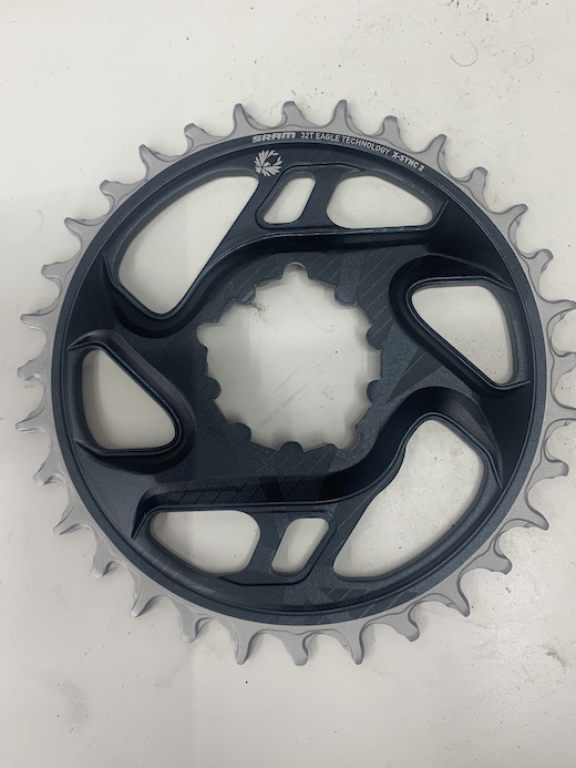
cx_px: 296
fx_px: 665
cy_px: 340
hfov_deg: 46.8
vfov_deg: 59.8
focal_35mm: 30
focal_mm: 4.25
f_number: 1.8
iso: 50
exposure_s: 1/120
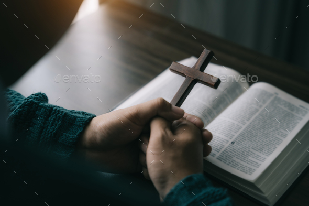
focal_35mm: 64
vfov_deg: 21.1
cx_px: 154
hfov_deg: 31.2
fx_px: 553
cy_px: 103
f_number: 2.8
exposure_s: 1/100
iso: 200
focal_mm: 64.5
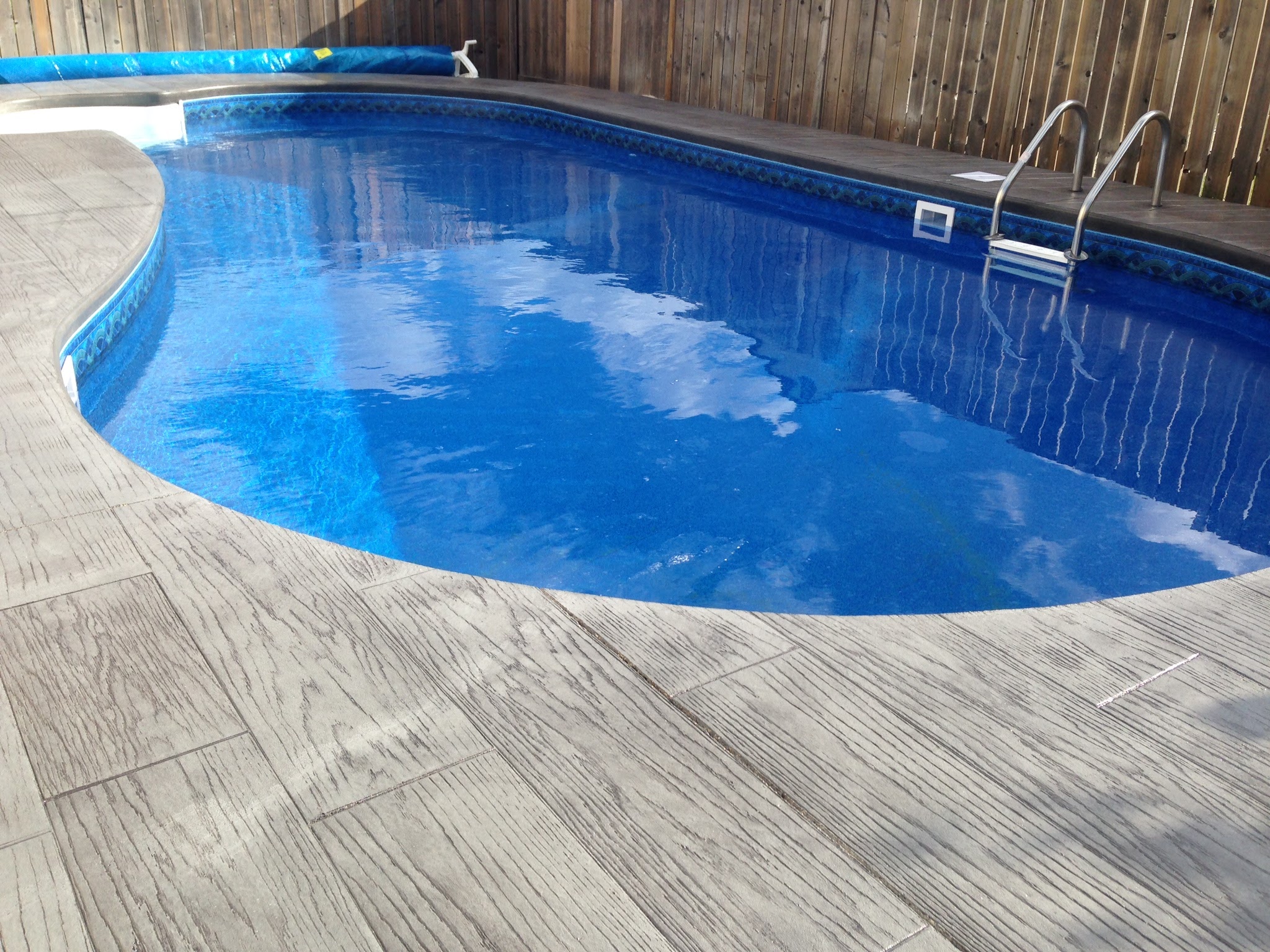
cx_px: 635
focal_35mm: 33
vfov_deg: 42.9
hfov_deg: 55.4
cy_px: 476
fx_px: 1211
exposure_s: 1/786
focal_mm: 4.12
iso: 50
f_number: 2.4
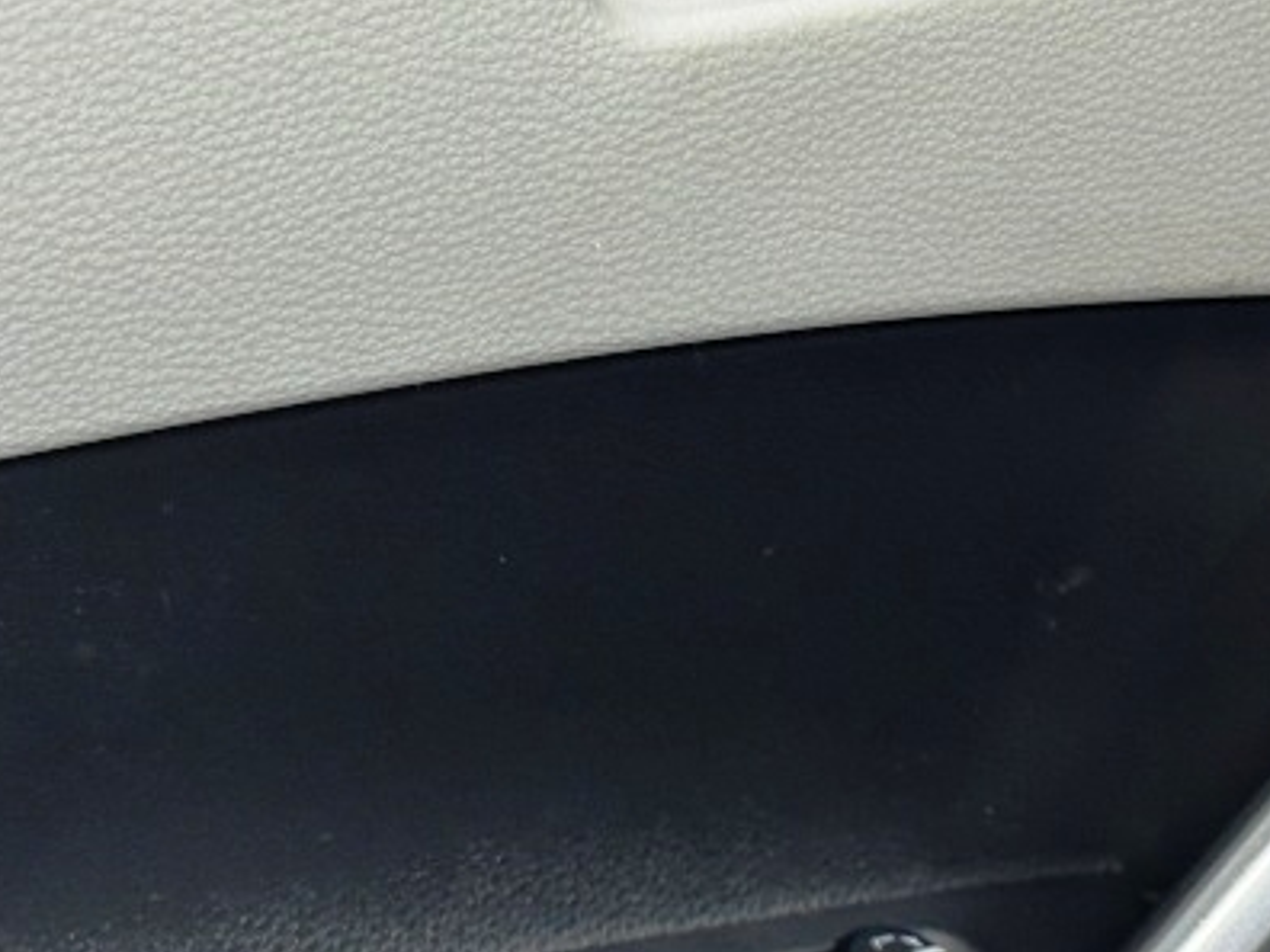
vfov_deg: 12.0
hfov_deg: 15.9
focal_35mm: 124
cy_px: 442
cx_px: 799
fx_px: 4549
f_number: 1.78
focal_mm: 6.86
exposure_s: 1/43
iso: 250
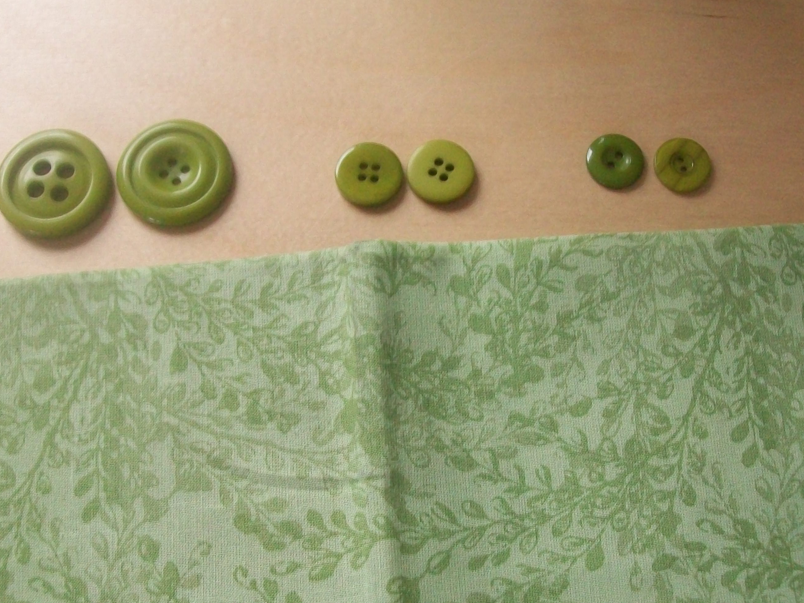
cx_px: 400
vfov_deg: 30.2
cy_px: 371
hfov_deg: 39.7
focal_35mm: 48
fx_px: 1115
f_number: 2.7
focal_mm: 6
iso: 160
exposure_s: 1/13
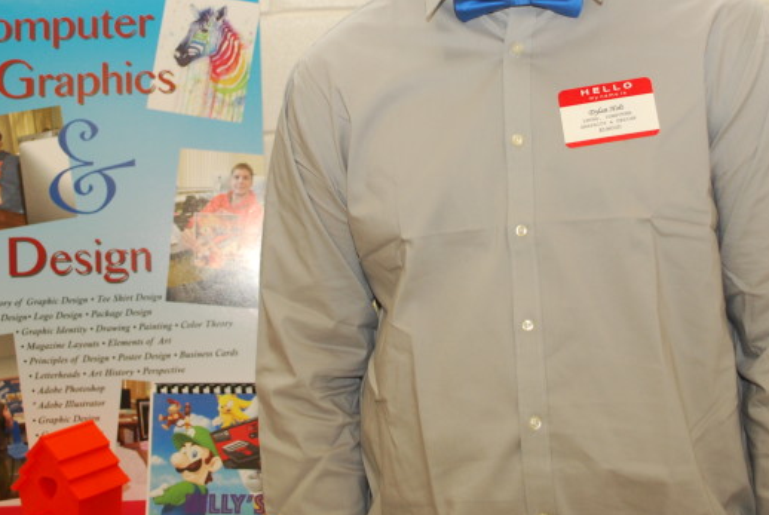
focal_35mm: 83
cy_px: 103
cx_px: 423
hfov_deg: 24.4
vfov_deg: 16.4
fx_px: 1775
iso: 400
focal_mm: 28
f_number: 4.5
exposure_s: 1/60
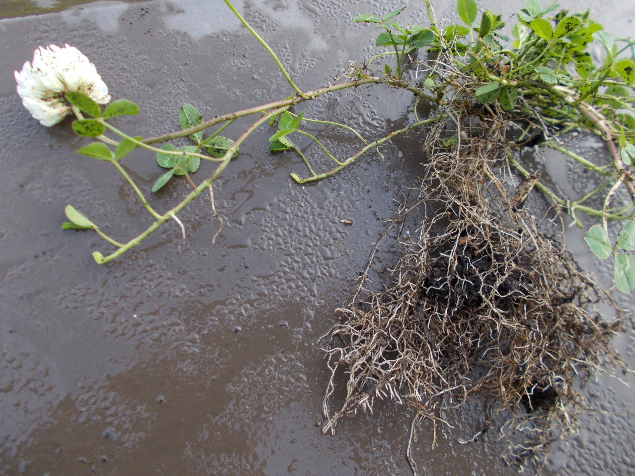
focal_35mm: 26
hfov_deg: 67.3
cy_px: 238
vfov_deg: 53.1
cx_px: 318
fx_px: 477
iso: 80
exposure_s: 1/60
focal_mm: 4.6
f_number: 3.2
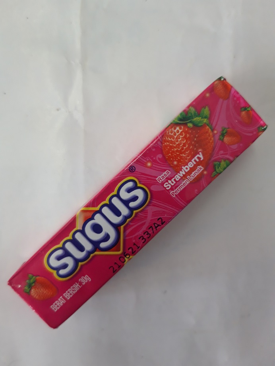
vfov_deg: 67.3
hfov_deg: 53.1
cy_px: 183
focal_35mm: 26
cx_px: 138
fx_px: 275
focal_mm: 3.93
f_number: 1.7
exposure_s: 1/50
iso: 125
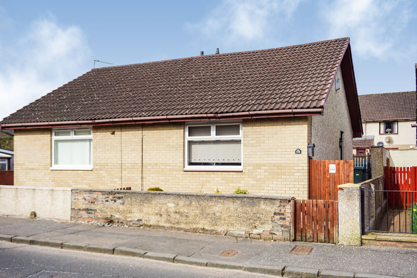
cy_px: 139
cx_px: 208
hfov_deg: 55.1
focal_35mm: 34
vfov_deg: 38.4
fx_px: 400
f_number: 5
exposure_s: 1/640
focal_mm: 23
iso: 100
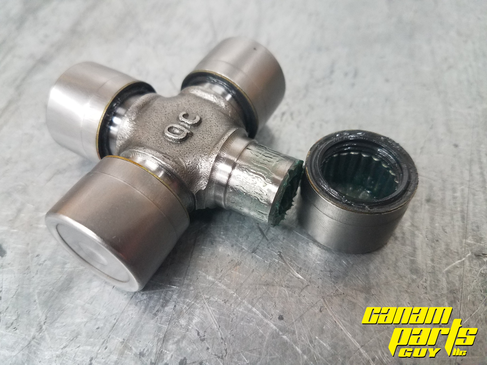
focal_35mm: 26
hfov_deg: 67.3
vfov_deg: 53.1
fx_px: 366
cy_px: 182
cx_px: 244
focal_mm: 4.2
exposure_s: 1/40
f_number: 1.7
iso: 160
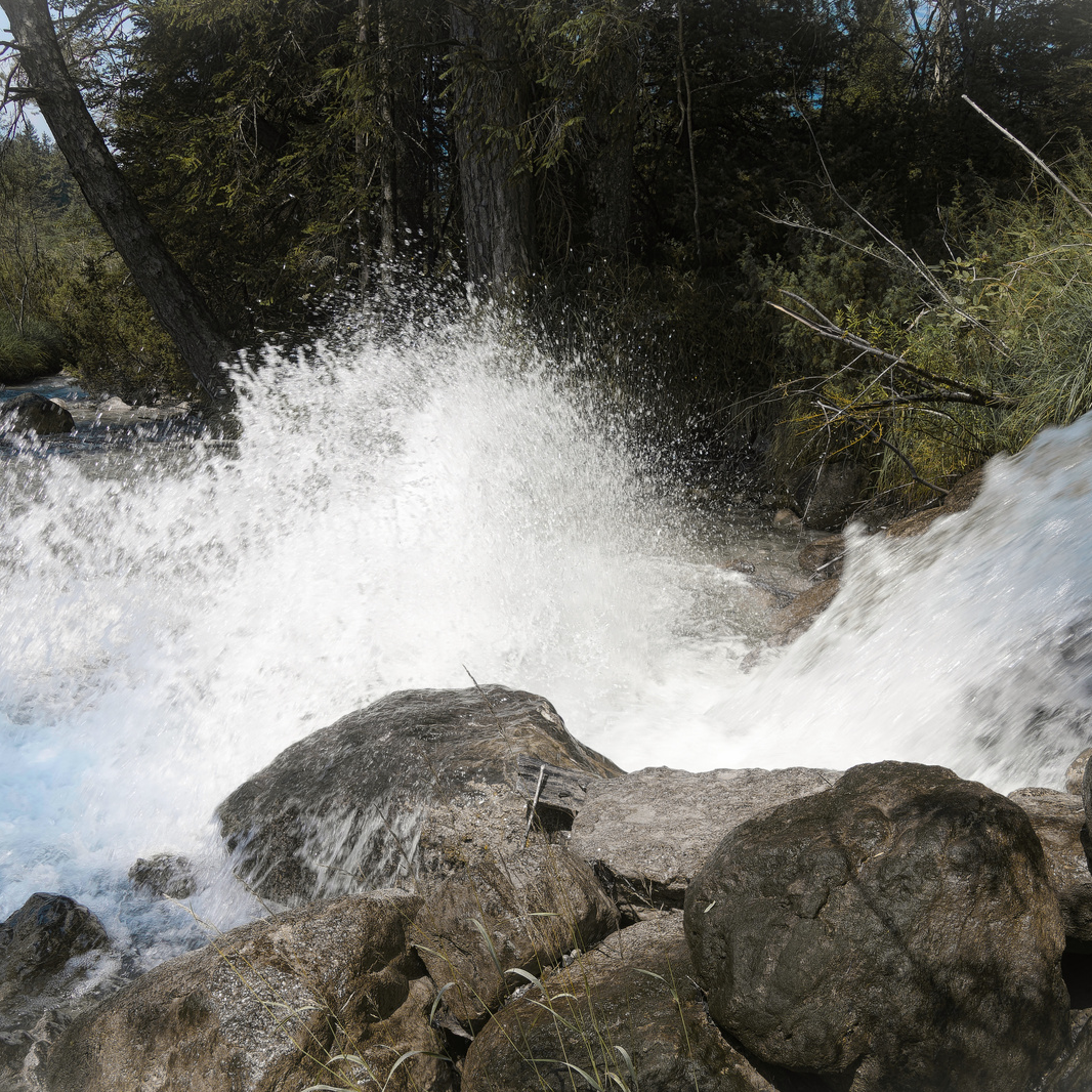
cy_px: 550
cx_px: 605
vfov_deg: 52.5
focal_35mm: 31
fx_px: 1106
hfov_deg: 52.4
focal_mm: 16
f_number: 9
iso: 50
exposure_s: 1/125
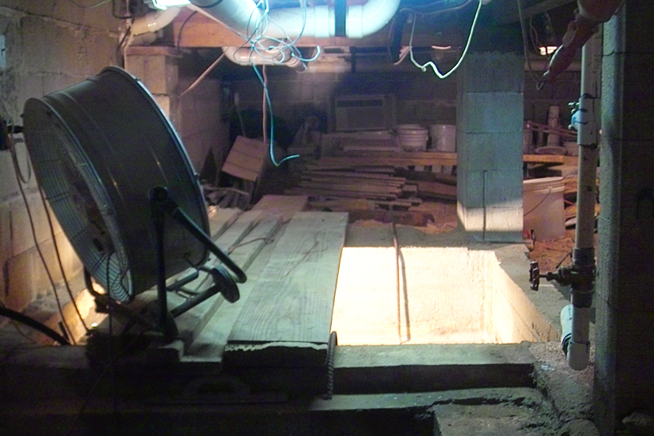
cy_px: 190
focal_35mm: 47
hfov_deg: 41.8
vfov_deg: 28.6
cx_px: 366
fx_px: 854
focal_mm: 20
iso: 400
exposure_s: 1/15
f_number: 2.8
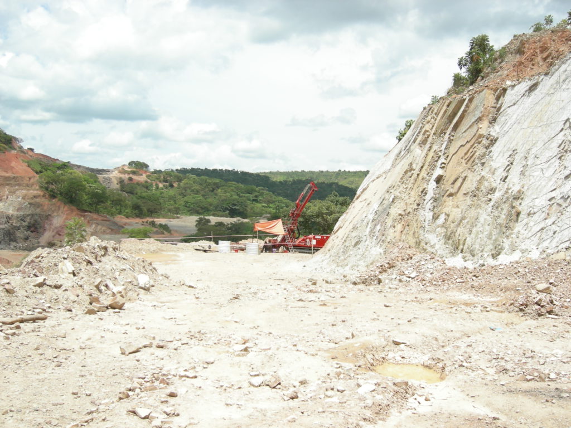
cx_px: 286
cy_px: 214
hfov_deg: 51.4
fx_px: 594
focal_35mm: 36
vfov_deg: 39.7
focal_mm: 7.5
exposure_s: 1/1000
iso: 64
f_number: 2.7
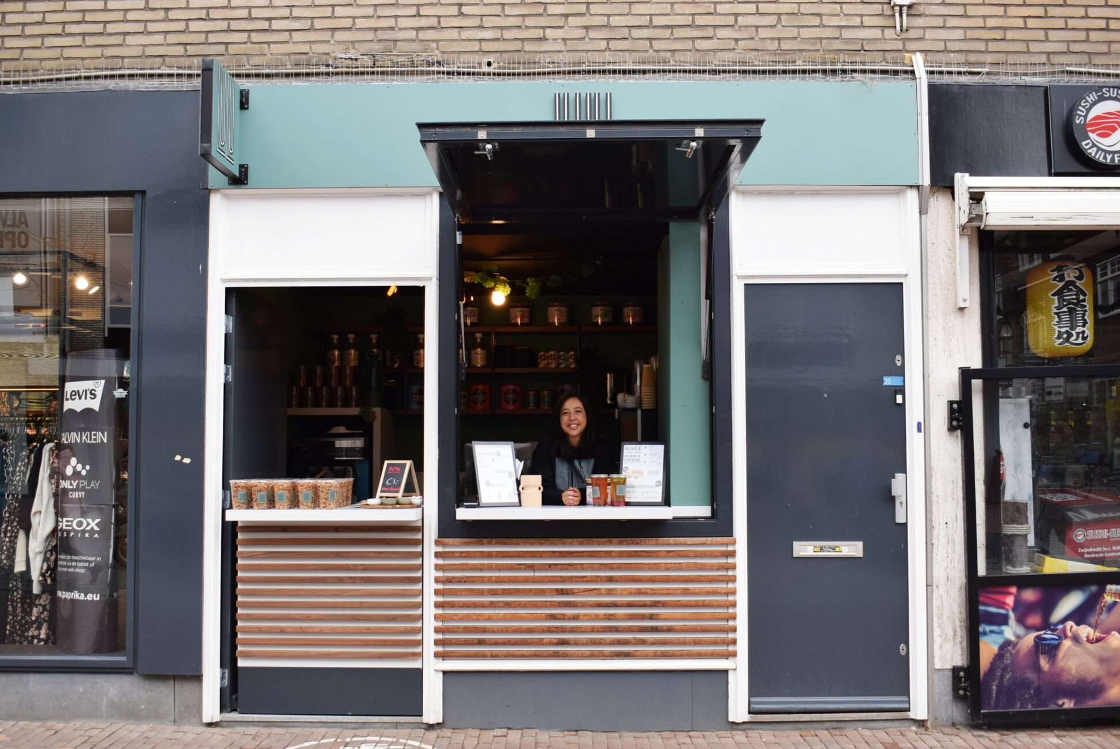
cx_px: 549
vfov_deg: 35.1
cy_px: 383
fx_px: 1183
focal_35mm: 38
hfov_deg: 50.7
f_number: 6.3
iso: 400
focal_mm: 24
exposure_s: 1/160
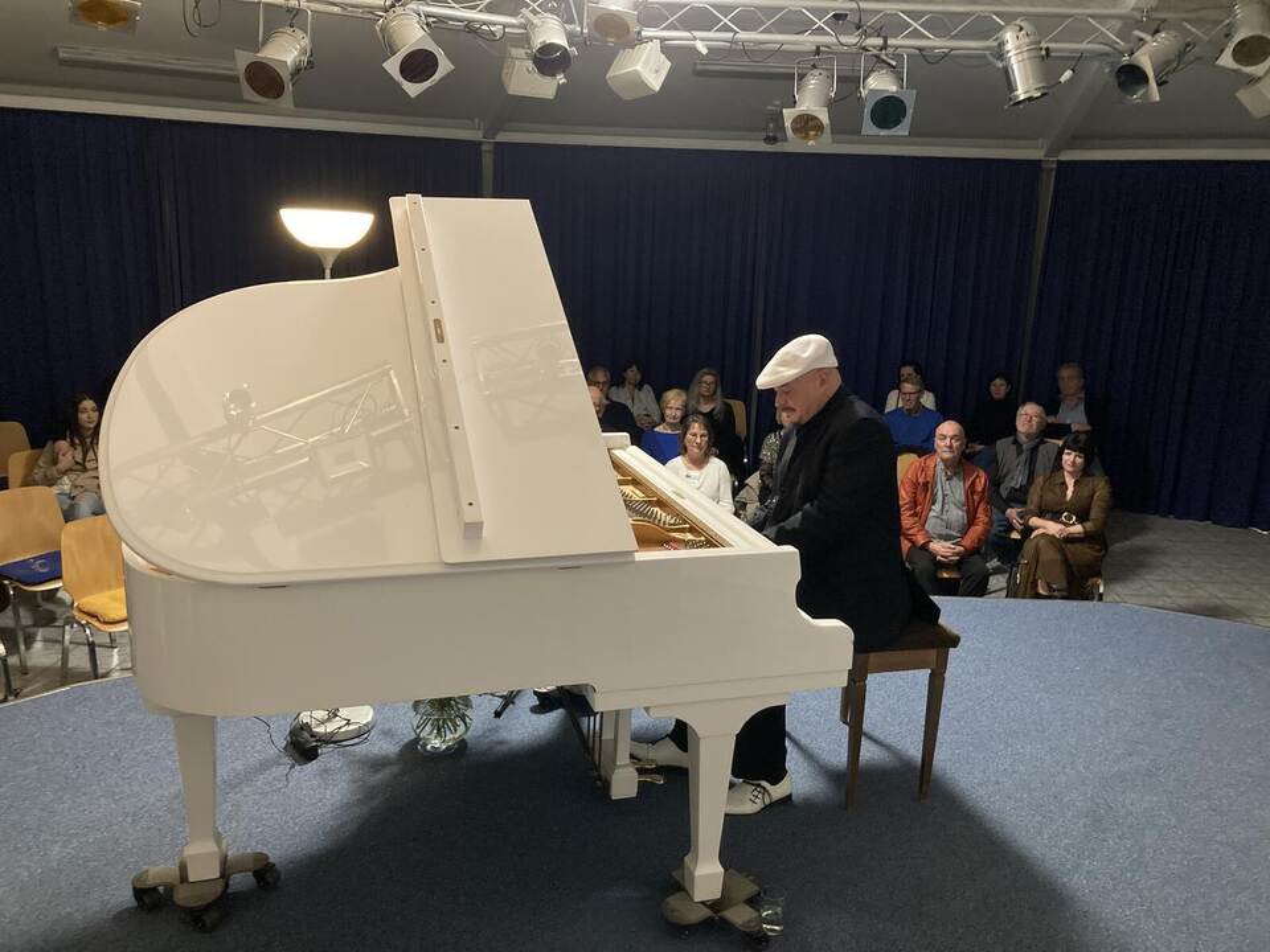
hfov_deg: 63.4
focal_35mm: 28
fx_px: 1027
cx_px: 635
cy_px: 476
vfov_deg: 49.7
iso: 500
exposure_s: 1/25
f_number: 1.8
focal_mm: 3.99
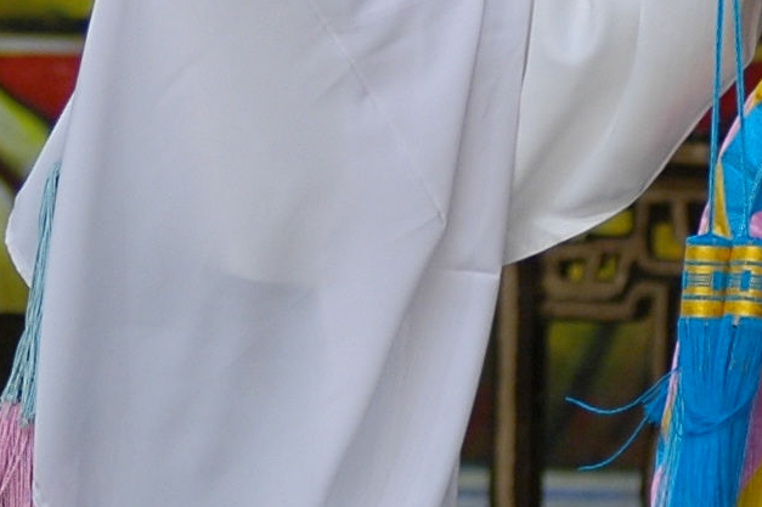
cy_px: -218
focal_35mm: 755
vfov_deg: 1.8
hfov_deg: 2.7
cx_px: -354
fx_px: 15976
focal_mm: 105
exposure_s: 1/500
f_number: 2.8
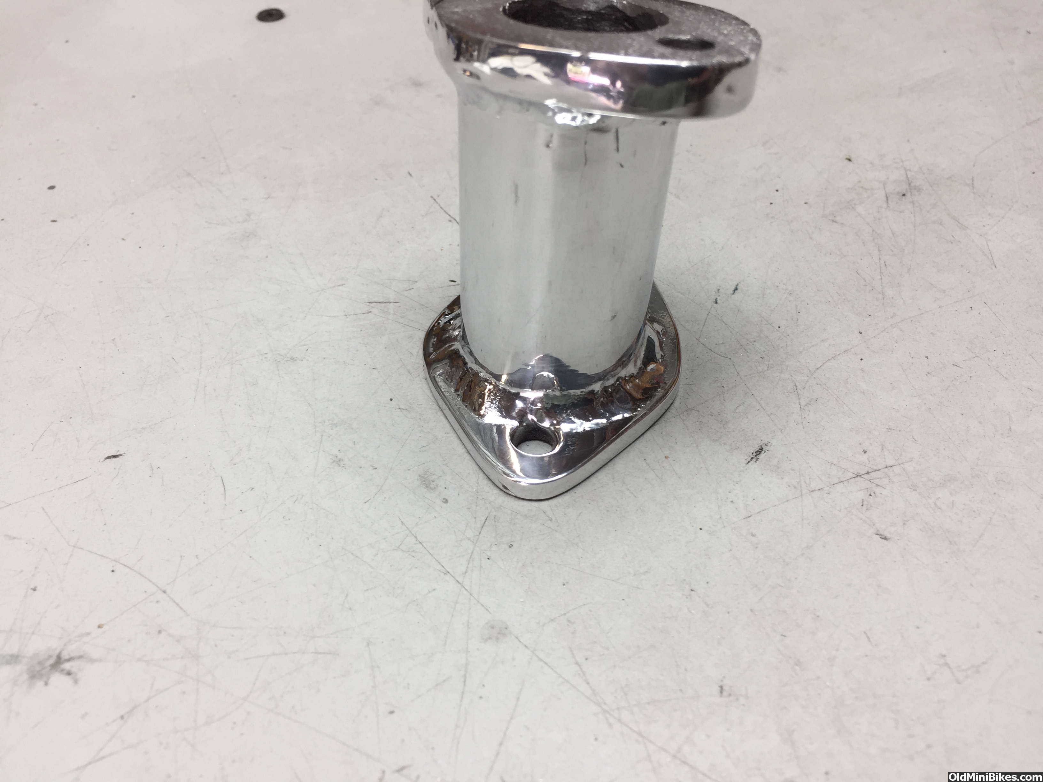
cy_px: 391
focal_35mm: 29
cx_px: 522
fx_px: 874
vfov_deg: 48.2
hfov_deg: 61.7
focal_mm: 4.15
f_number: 2.2
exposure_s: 1/40
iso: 32
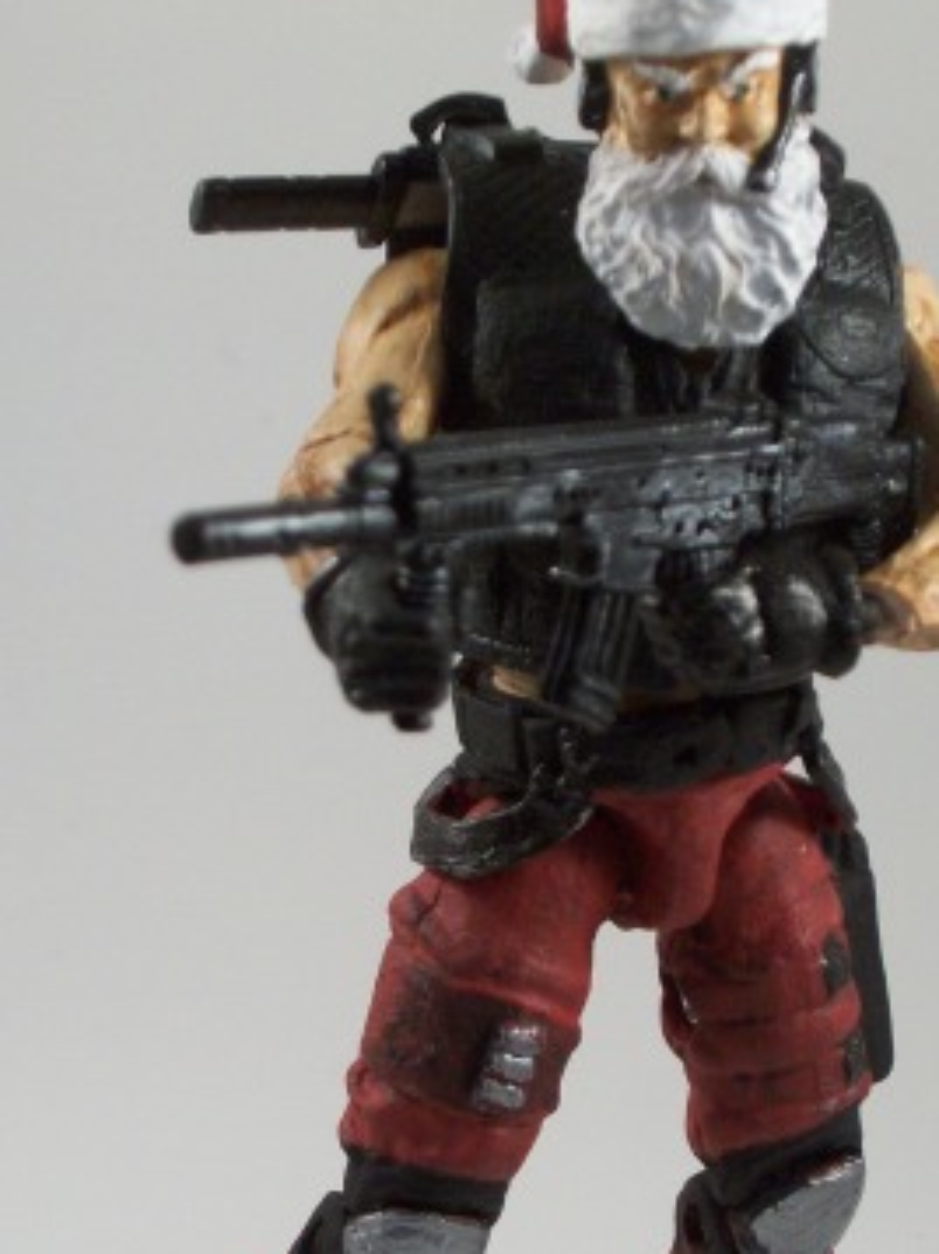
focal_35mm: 118
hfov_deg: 12.5
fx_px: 4273
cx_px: 448
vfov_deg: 16.7
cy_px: 837
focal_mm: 11
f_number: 4.1
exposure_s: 1/77
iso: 114
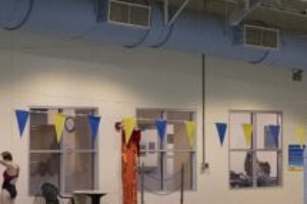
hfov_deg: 10.5
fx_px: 1609
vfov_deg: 7.3
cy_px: 99
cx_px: 480
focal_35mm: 189
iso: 1250
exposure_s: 1/160
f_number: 4
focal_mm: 41.4
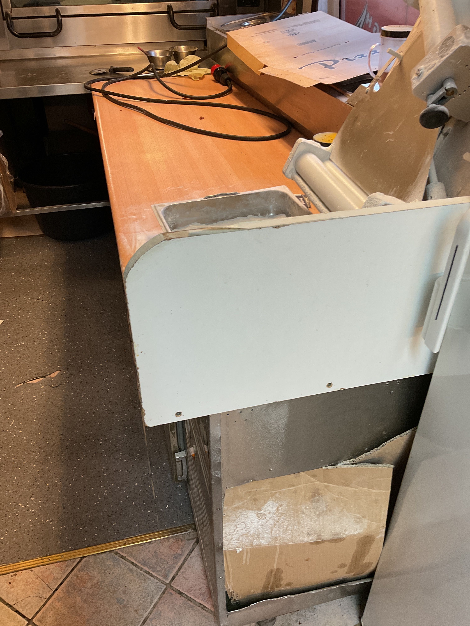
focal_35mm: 29
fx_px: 525
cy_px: 313
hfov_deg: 48.2
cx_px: 235
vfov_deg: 61.7
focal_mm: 3
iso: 50
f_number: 1.8
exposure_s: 1/50
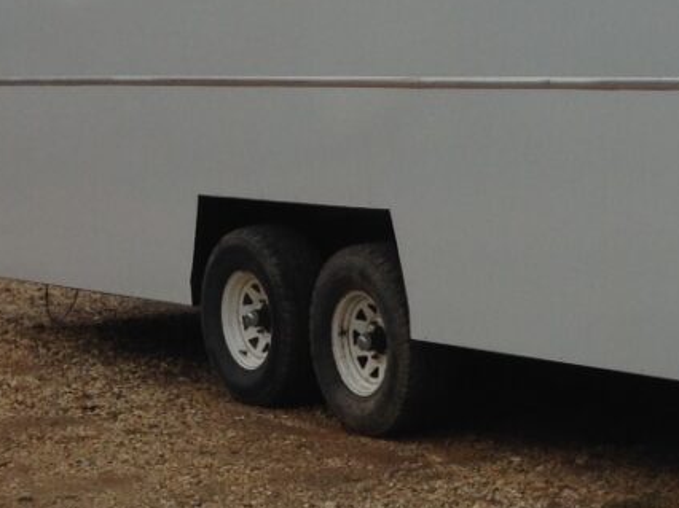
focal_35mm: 119
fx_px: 2333
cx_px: 932
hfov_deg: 15.6
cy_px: 212
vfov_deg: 12.4
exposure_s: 1/1205
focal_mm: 4.12
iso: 50
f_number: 2.4
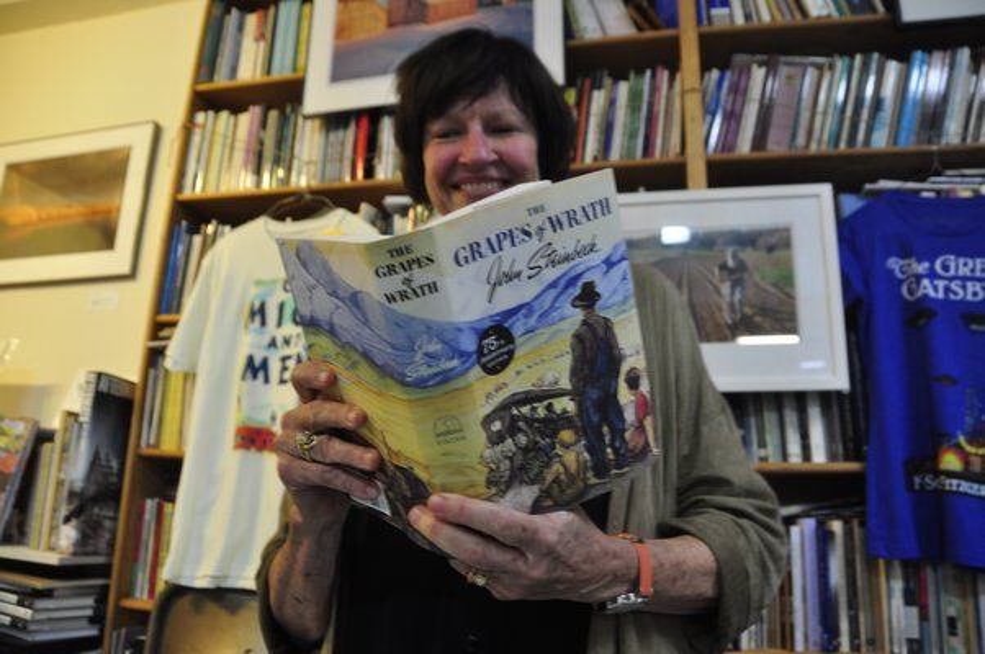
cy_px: 327
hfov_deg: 67.4
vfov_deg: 47.8
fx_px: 738
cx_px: 492
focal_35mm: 27
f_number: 3.5
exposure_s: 1/25
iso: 500
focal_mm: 18
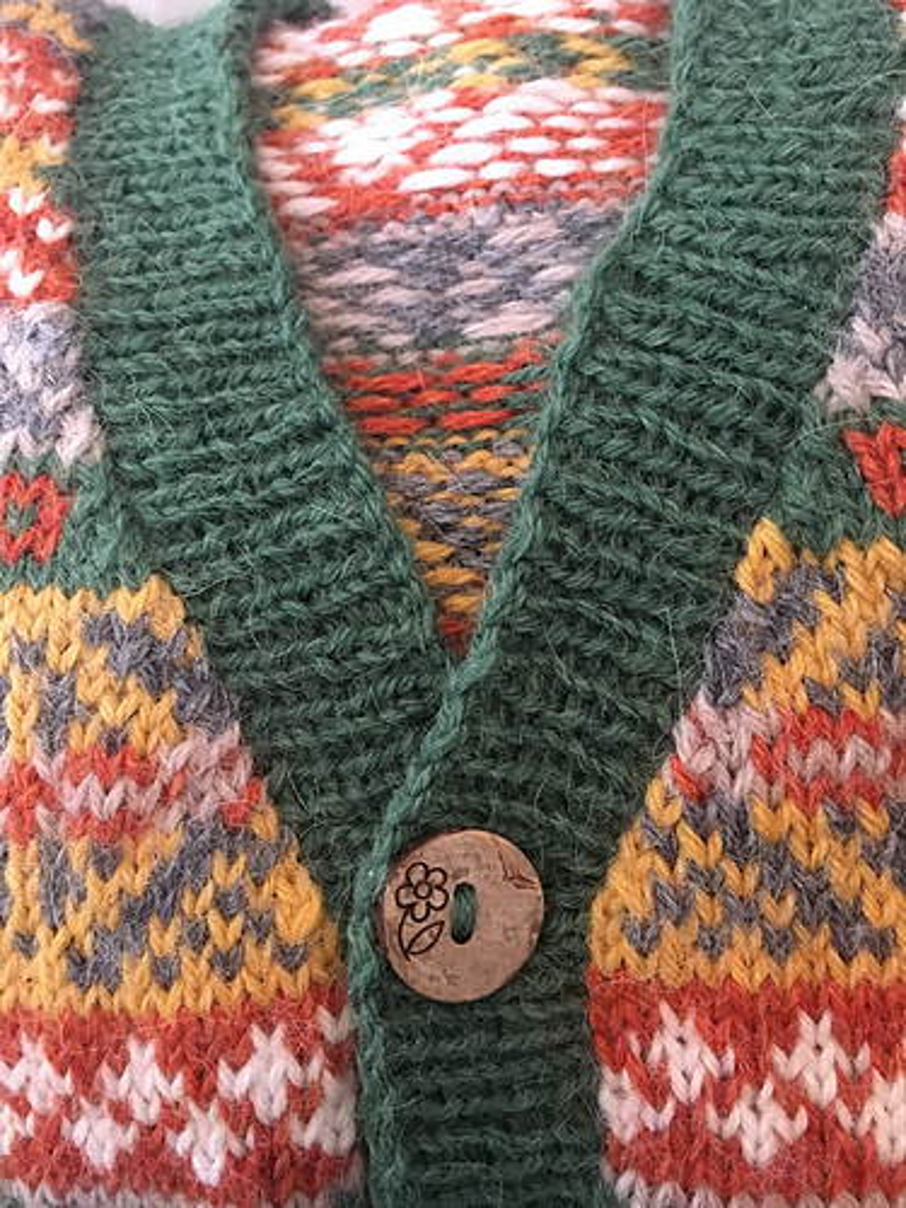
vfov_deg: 61.7
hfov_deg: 48.2
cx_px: 453
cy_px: 604
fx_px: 1012
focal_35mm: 29
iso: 250
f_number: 2.2
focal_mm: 4.15
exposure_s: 1/17
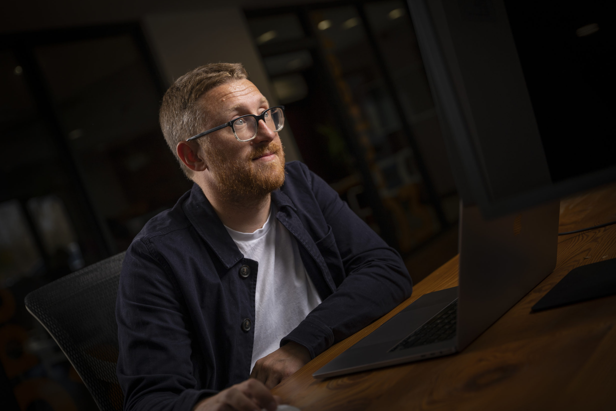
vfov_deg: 25.1
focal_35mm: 54
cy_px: 204
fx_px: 923
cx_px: 312
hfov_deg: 36.9
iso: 100
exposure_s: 1/1000
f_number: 2.8
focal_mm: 51.9
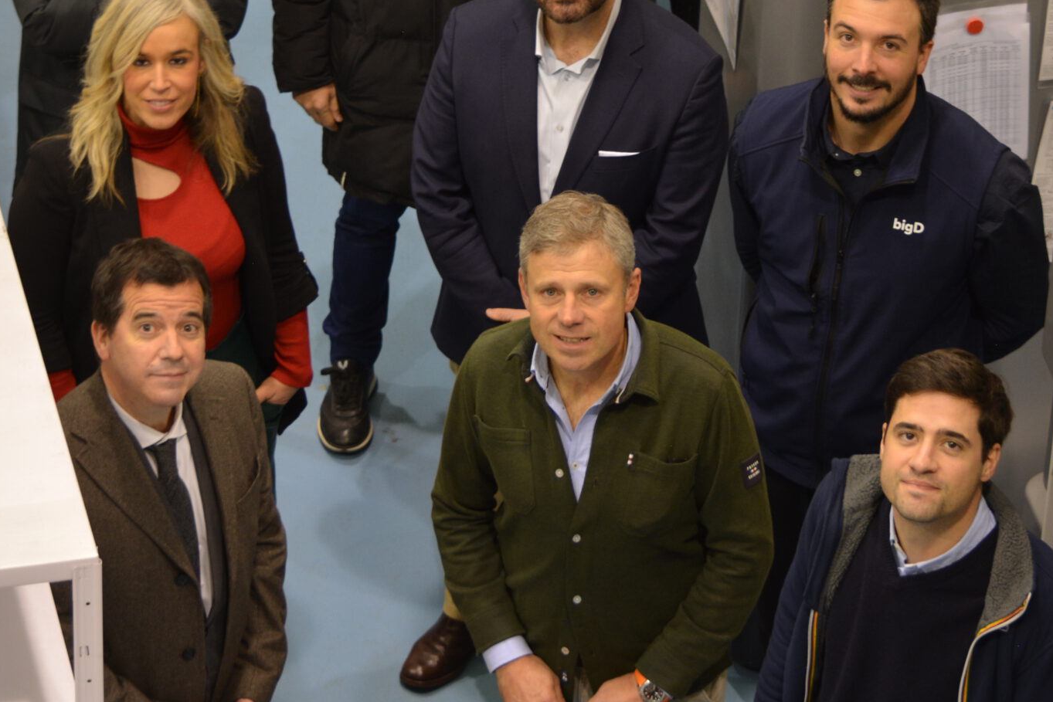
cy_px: 225
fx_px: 4532
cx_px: 598
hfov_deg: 13.2
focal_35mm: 155
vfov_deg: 8.9
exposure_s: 1/25
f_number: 4.5
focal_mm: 55
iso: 400
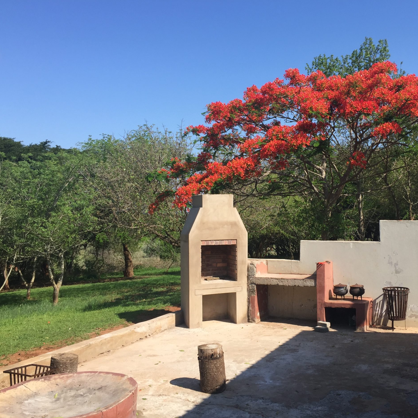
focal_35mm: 35
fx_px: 478
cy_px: 209
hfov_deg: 46.5
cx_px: 277
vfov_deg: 47.2
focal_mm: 4.15
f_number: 2.2
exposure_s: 1/1364
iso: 32
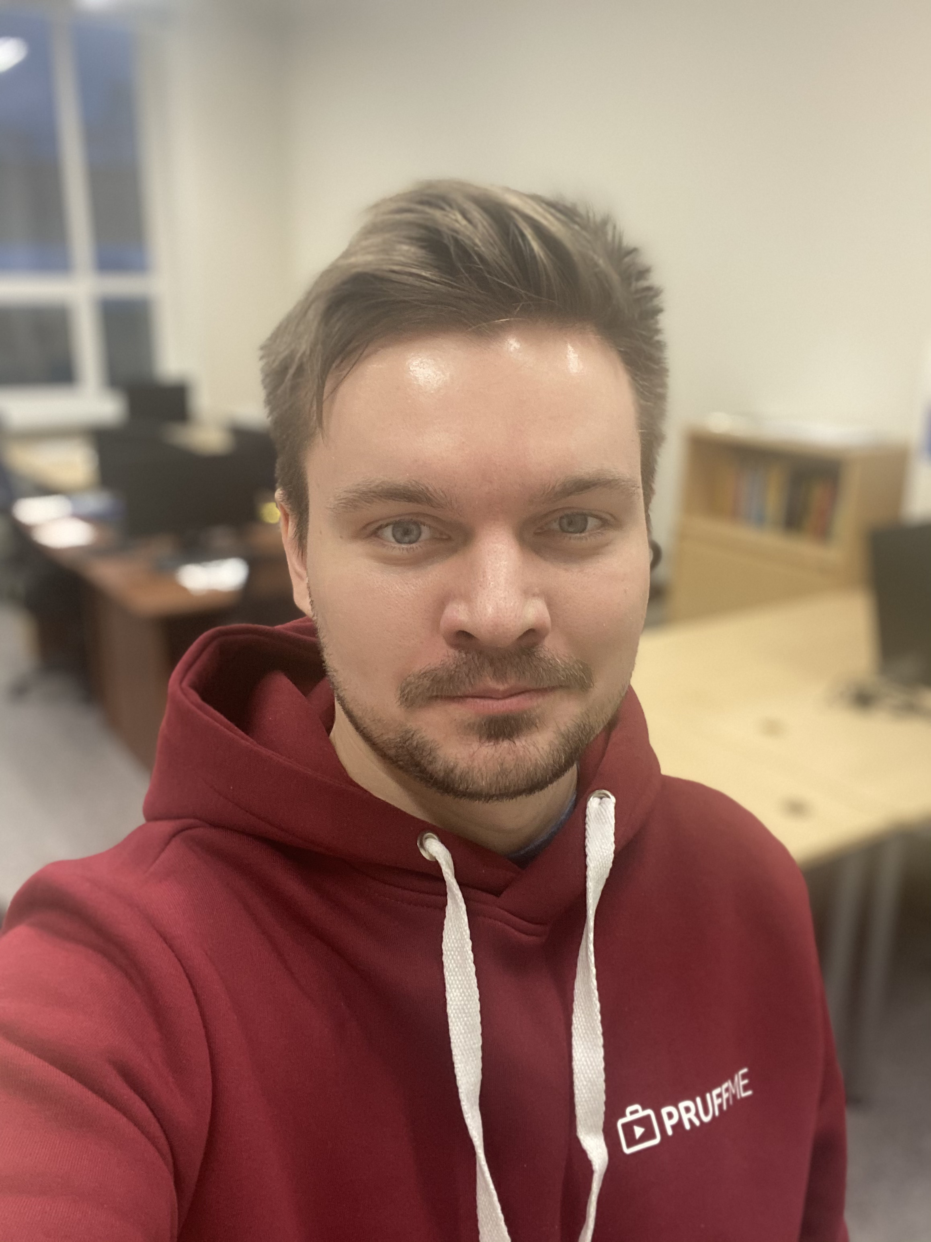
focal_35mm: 30
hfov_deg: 46.8
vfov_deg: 60.0
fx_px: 1076
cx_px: 466
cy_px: 621
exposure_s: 1/50
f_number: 2.2
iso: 200
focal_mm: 2.71
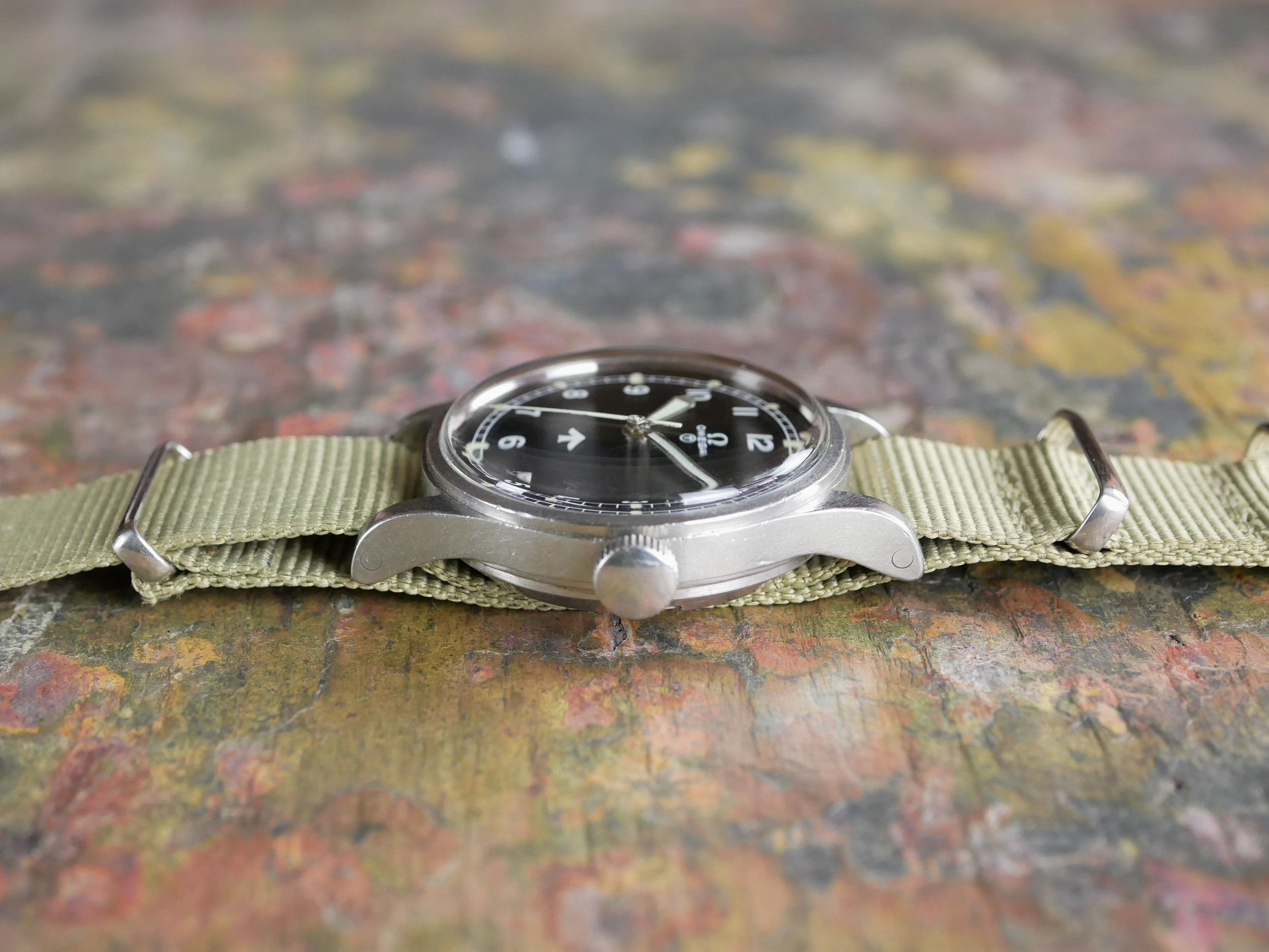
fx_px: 2200
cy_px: 476
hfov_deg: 32.2
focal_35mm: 60
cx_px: 634
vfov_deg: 24.4
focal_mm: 30
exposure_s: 1/60
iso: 800
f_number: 4.5
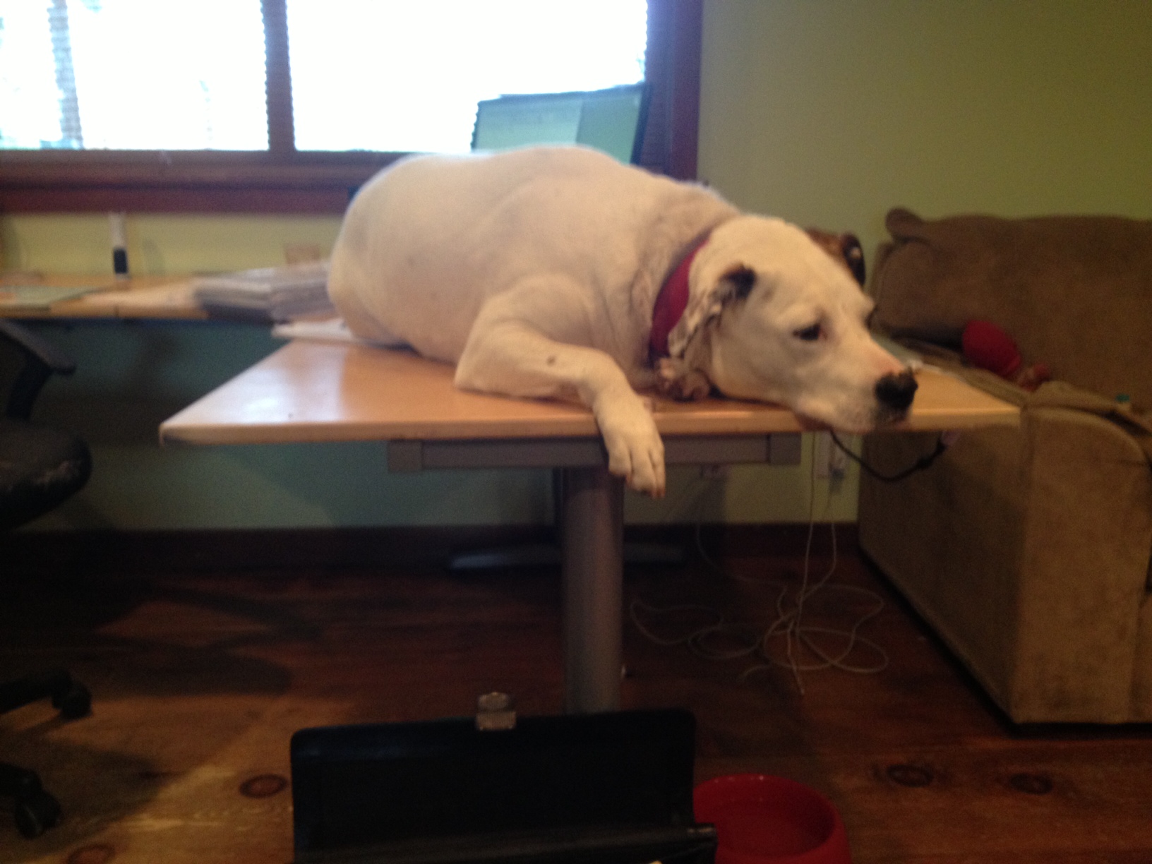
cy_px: 432
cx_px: 576
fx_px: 1165
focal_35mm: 35
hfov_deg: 52.6
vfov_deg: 40.7
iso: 200
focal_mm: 4.28
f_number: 2.4
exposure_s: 1/20
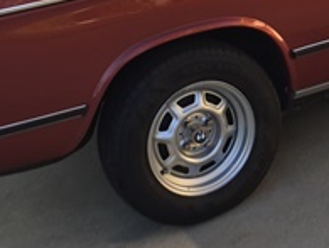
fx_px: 905
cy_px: 25
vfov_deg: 15.4
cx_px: 319
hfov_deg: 20.1
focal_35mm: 95
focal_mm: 4.15
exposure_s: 1/327
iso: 32
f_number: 2.2
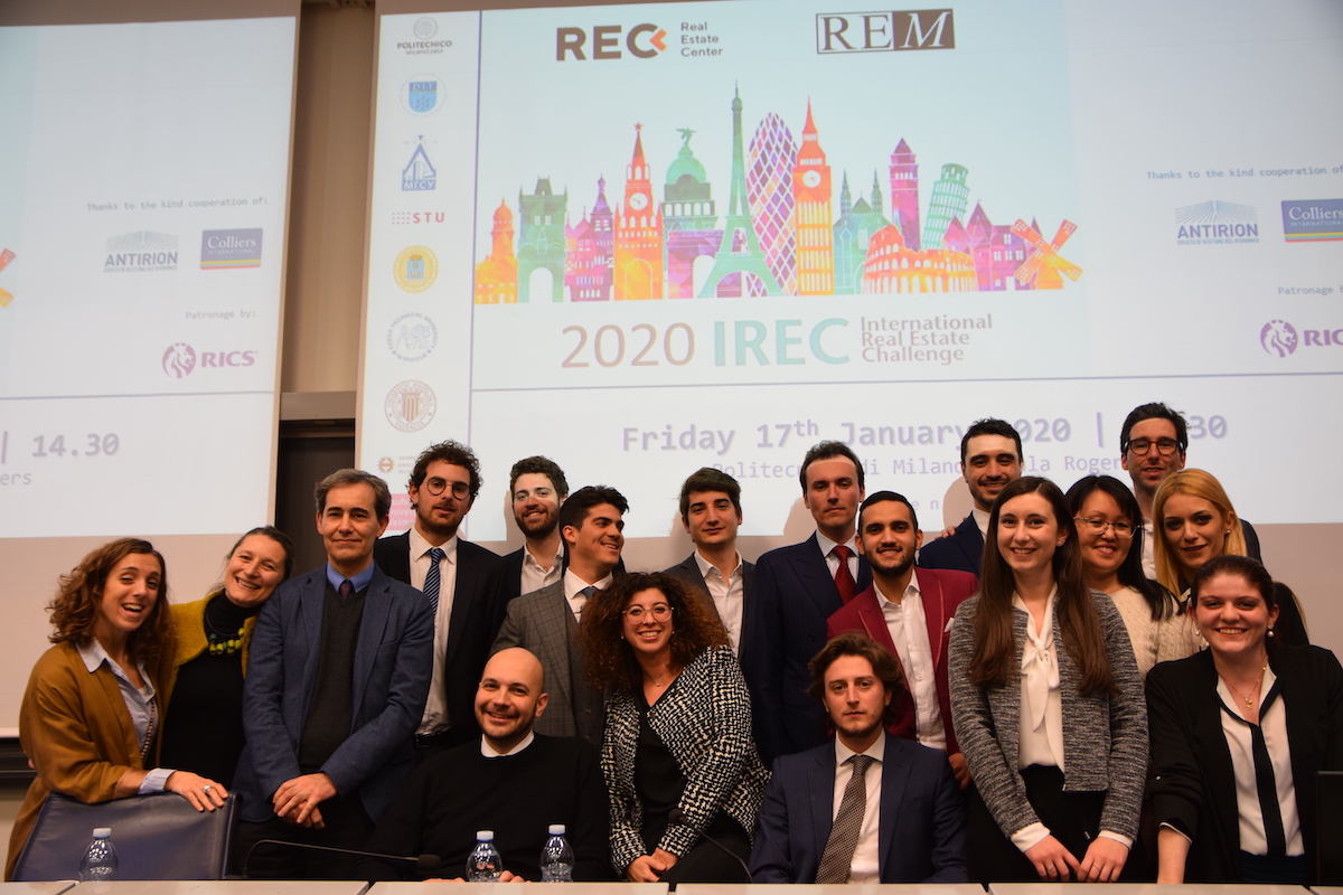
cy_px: 448
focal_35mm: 33
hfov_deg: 57.2
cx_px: 672
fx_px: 1231
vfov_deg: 40.0
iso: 720
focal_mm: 22
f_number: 4
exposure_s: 1/60
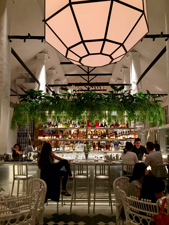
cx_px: 84
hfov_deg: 48.2
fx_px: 189
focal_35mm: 29
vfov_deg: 61.7
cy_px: 112
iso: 250
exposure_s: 1/25
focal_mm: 4.15
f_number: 2.2
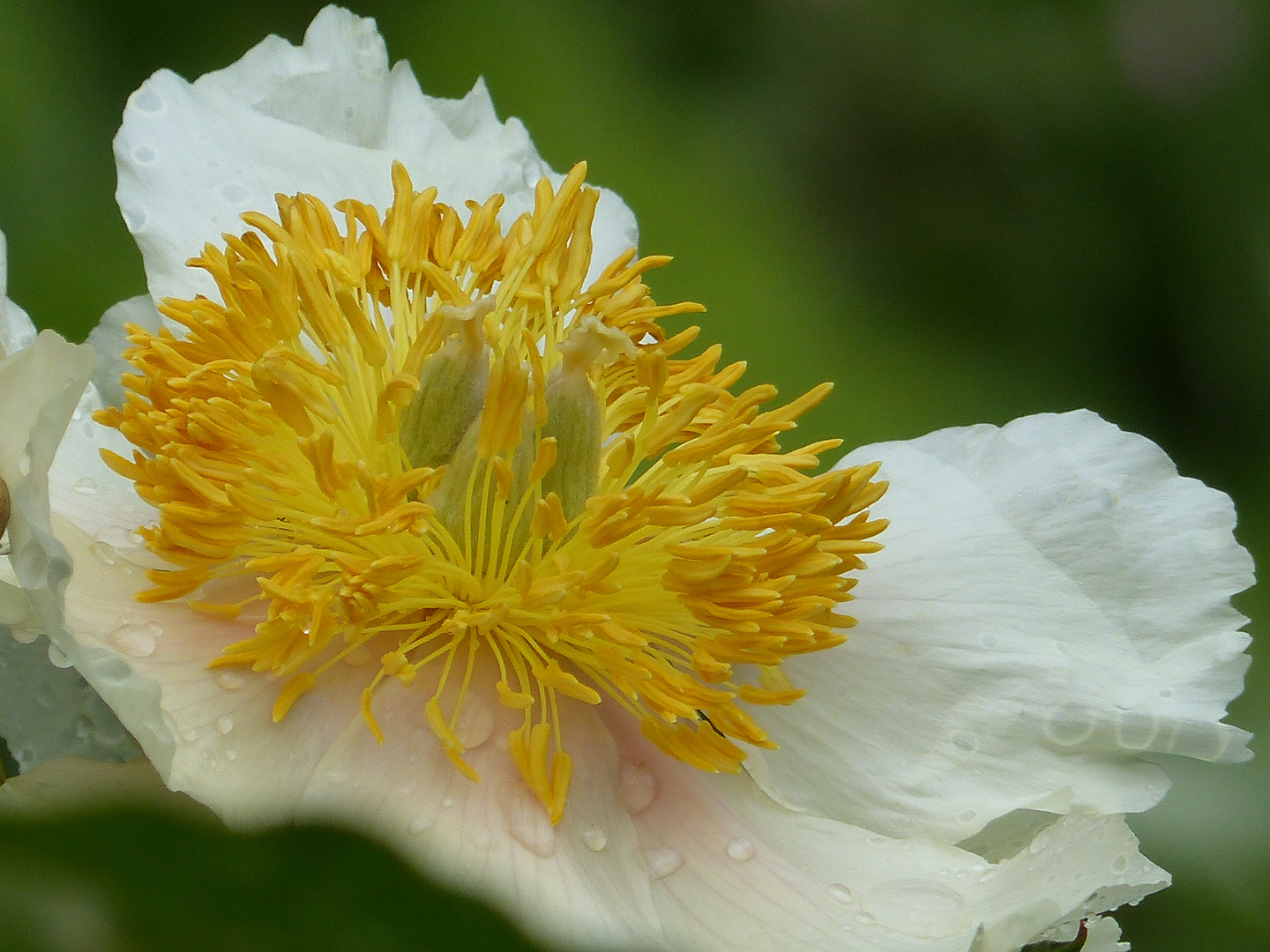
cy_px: 476
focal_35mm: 1200
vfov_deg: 1.2
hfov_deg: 1.7
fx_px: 44026
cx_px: 635
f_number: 4
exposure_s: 1/640
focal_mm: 108
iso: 100
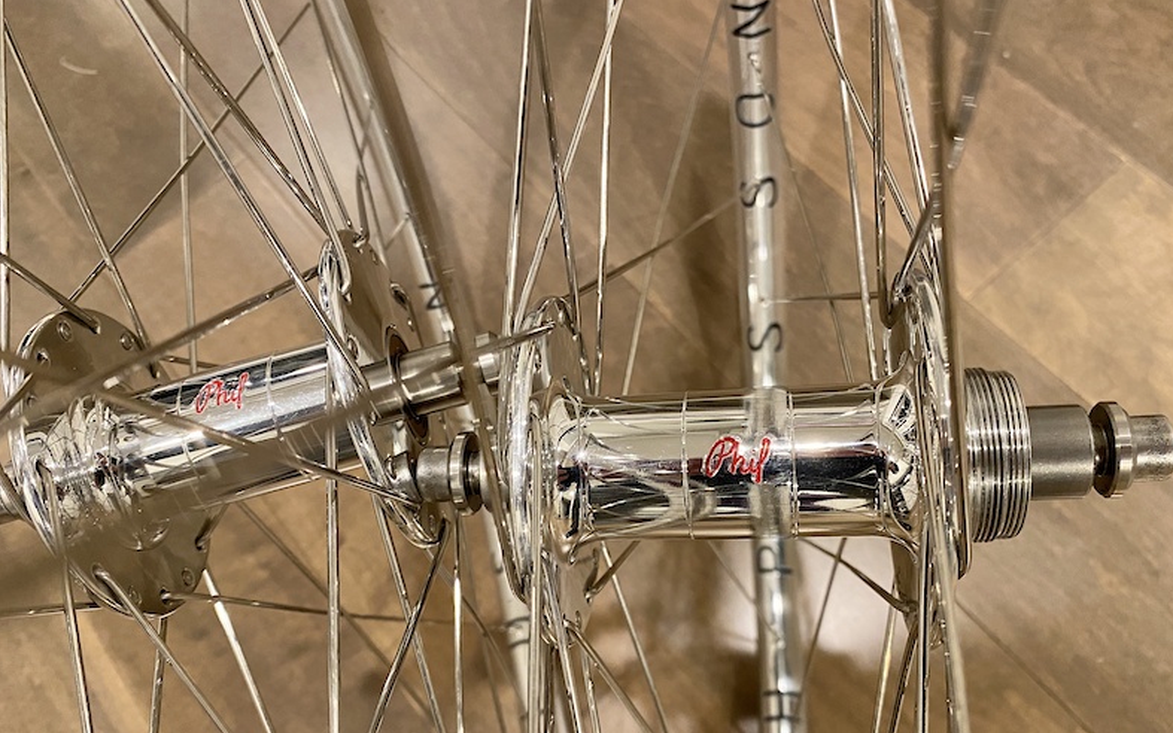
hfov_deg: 66.5
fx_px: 895
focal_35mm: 28
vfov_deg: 44.3
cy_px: 441
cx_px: 584
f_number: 1.8
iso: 400
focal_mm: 4.25
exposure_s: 1/40
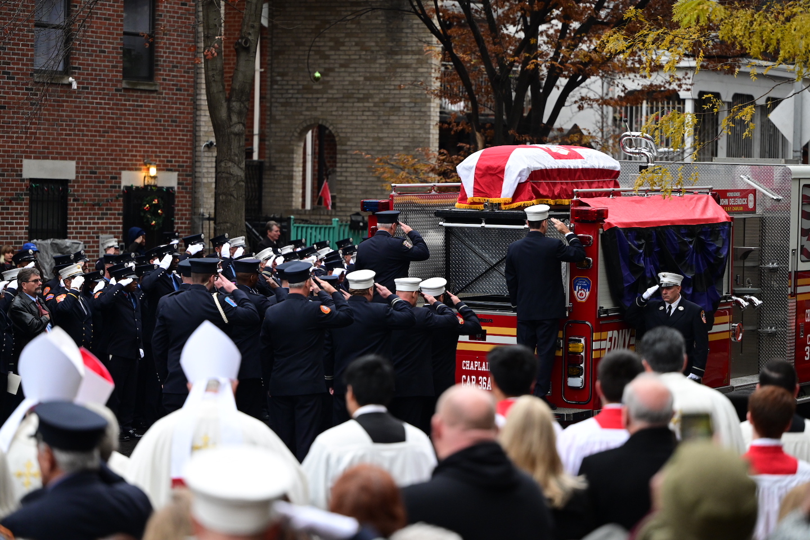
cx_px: 405
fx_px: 2700
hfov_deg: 17.1
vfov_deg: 11.4
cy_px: 270
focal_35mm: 120
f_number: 2.8
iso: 1600
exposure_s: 1/1250
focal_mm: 120
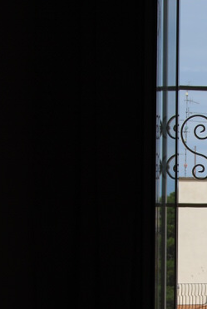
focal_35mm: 116
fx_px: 998
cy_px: 298
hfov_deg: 11.6
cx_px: 256
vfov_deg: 17.3
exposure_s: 1/320
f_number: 9
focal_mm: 30
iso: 100
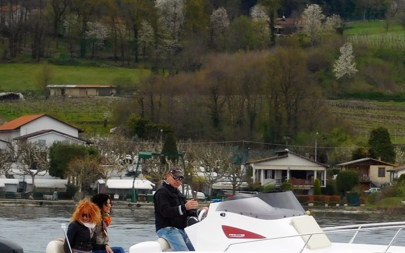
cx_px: 248
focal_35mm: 263
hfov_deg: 8.0
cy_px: 346
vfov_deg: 5.0
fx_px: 2903
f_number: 4.6
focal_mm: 17.6
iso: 125
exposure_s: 1/400
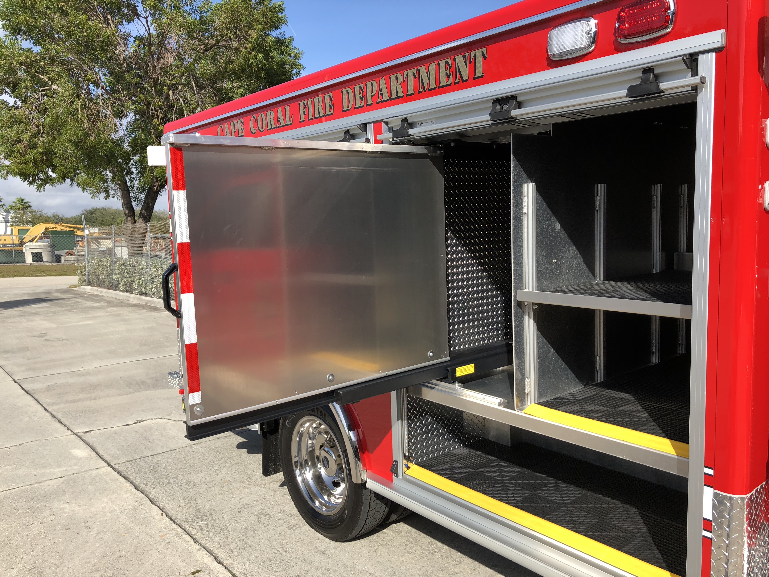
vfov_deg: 49.7
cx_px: 384
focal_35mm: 28
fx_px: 622
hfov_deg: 63.4
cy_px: 288
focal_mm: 4
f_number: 1.8
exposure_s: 1/1333
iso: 20
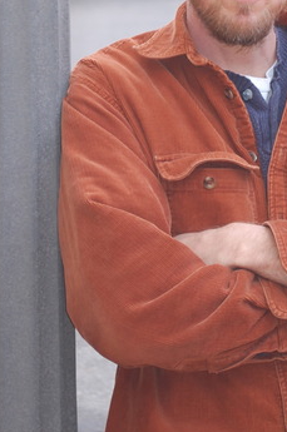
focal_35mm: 223
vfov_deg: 9.1
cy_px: -39
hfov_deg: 6.1
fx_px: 2679
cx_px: 252
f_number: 5.6
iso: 200
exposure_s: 1/10
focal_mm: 55
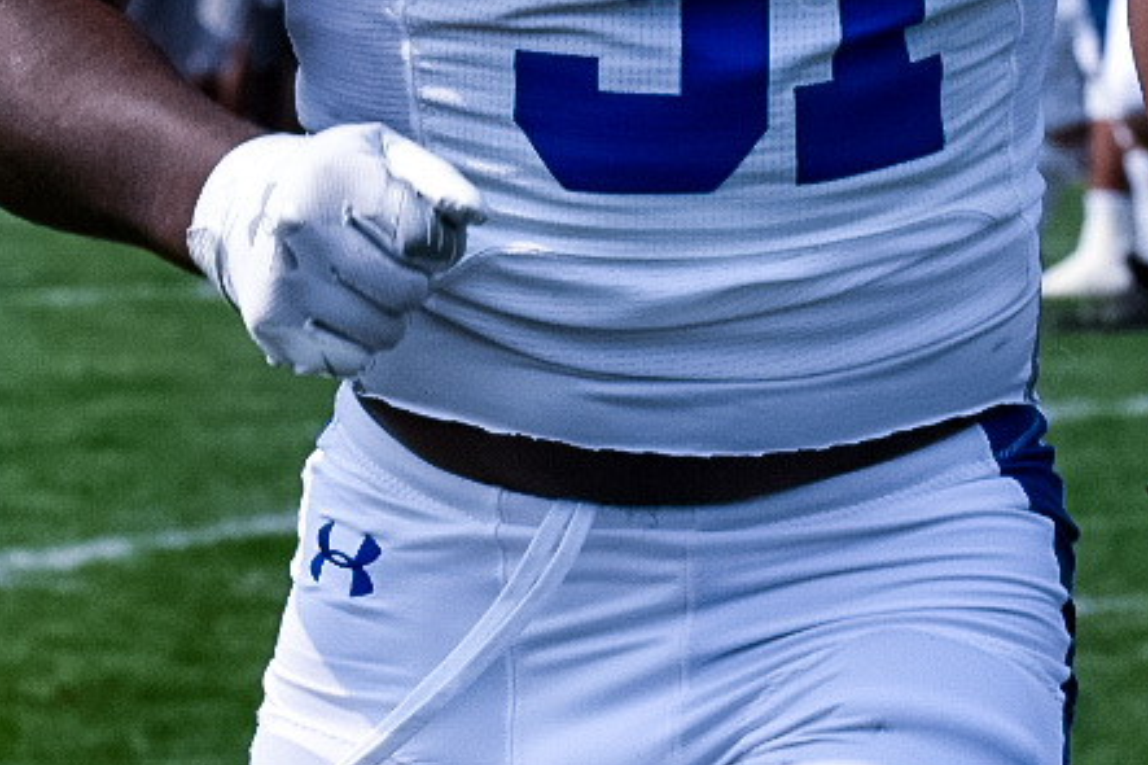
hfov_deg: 4.6
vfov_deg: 3.0
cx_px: 632
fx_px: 14344
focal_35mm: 450
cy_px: -104
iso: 400
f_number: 6.3
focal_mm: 82
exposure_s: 1/1600
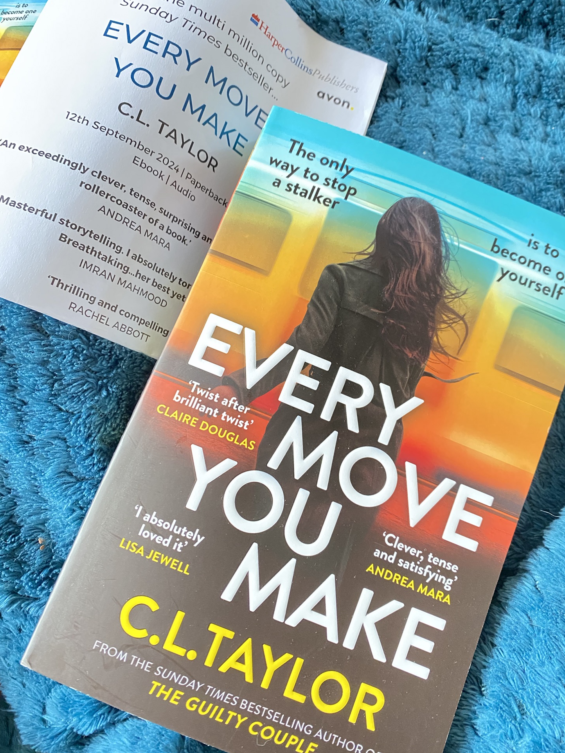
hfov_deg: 51.3
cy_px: 378
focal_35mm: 27
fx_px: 588
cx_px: 290
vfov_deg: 65.3
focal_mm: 4.25
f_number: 1.8
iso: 800
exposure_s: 1/30
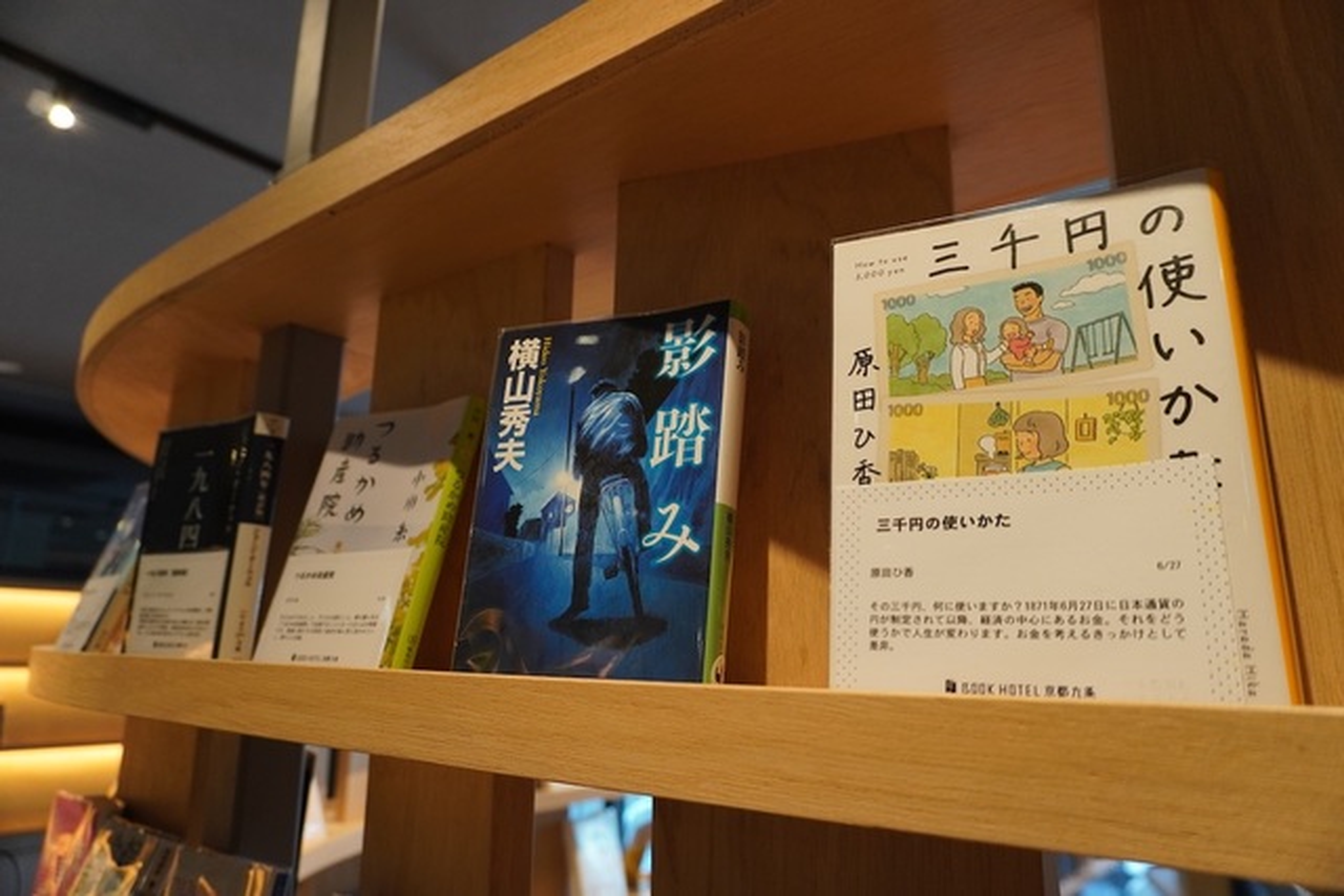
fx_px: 896
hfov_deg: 73.7
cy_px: 448
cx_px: 672
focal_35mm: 24
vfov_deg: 53.2
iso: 500
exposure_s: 1/60
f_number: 4
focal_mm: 16
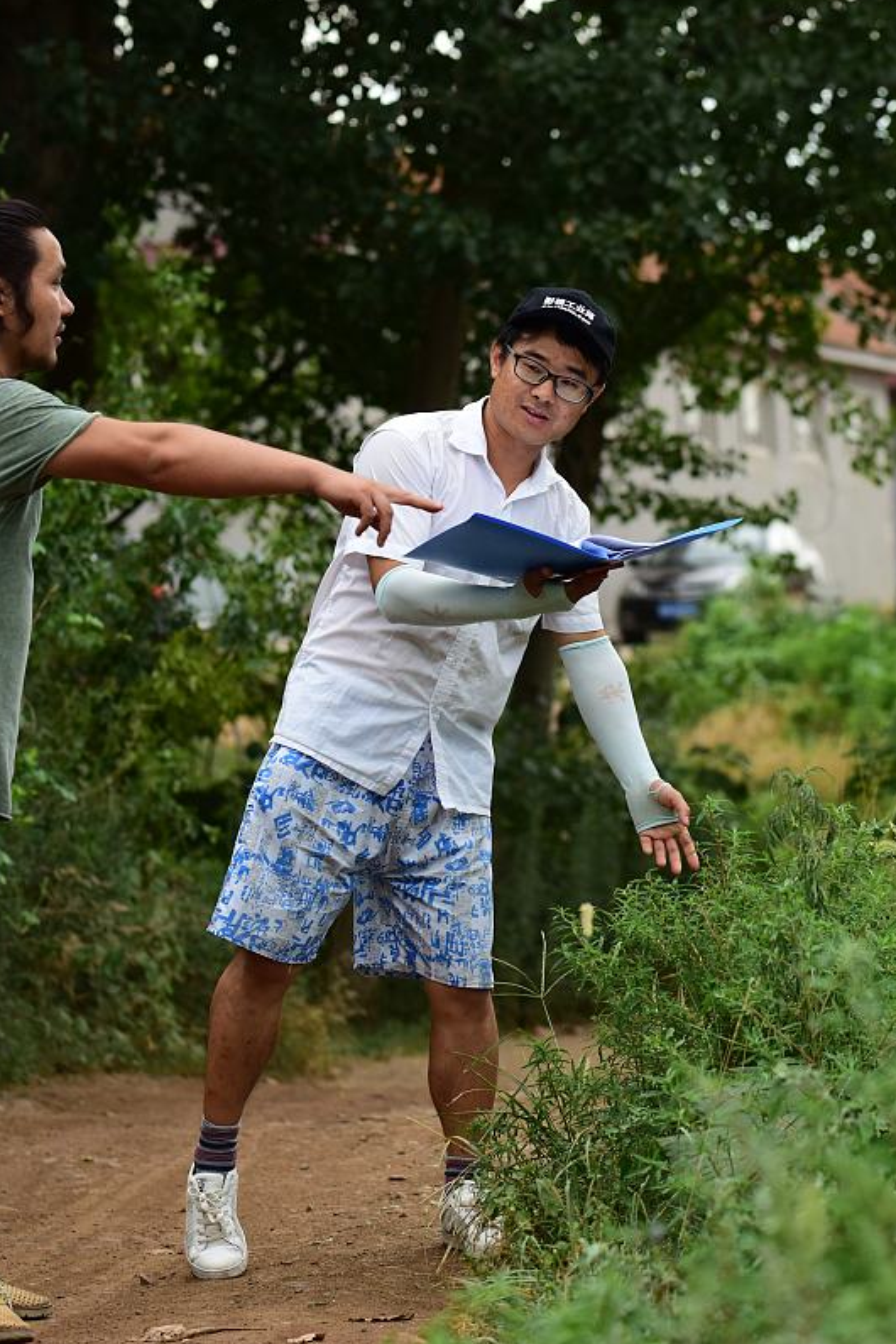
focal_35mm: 154
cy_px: 669
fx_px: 5749
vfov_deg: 13.3
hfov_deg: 8.9
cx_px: 647
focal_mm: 102
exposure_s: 1/1250
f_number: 4
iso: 800
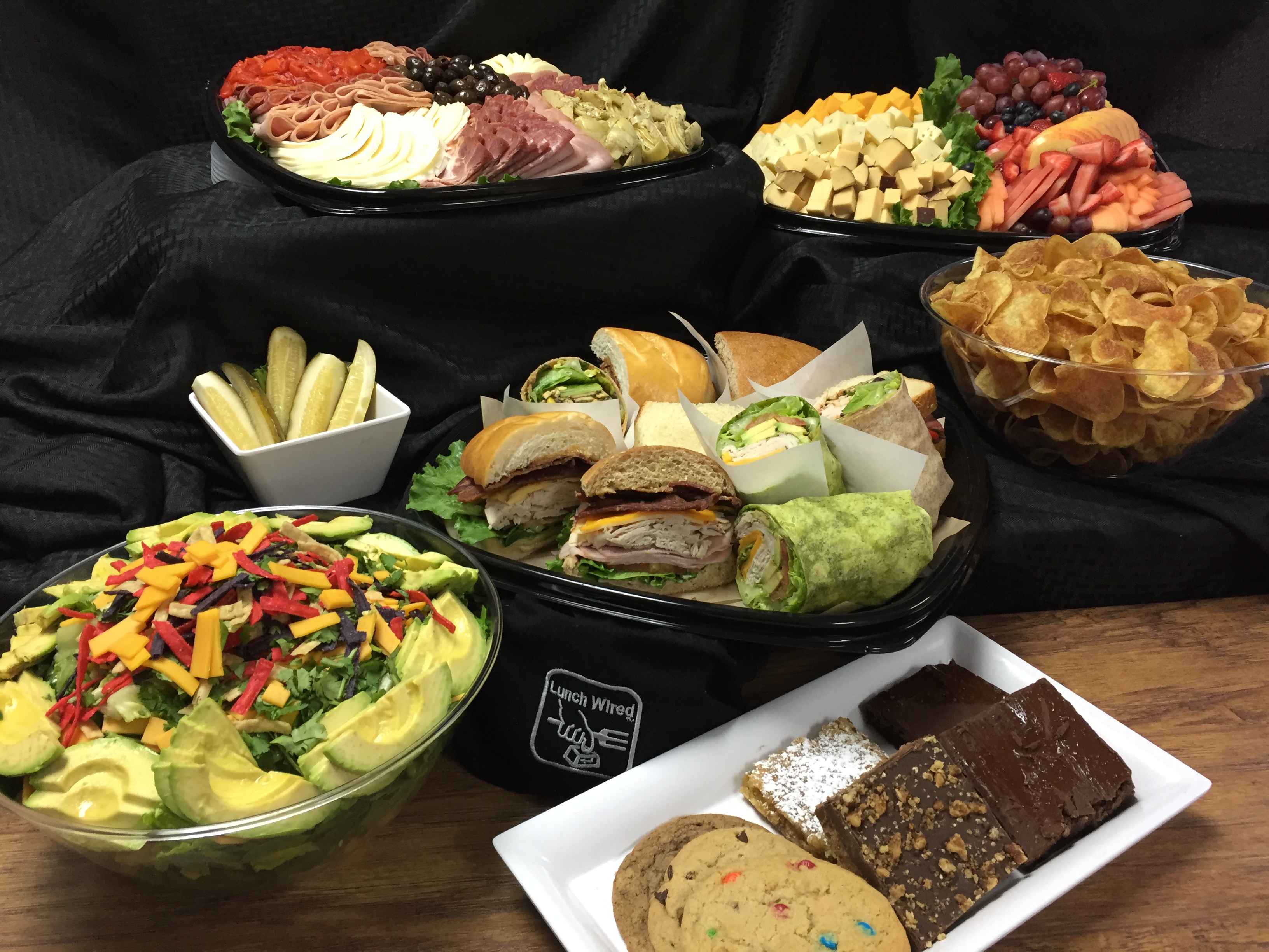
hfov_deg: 61.7
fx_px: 1063
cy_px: 476
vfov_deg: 48.2
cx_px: 634
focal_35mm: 29
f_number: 2.2
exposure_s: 1/30
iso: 100
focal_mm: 4.15
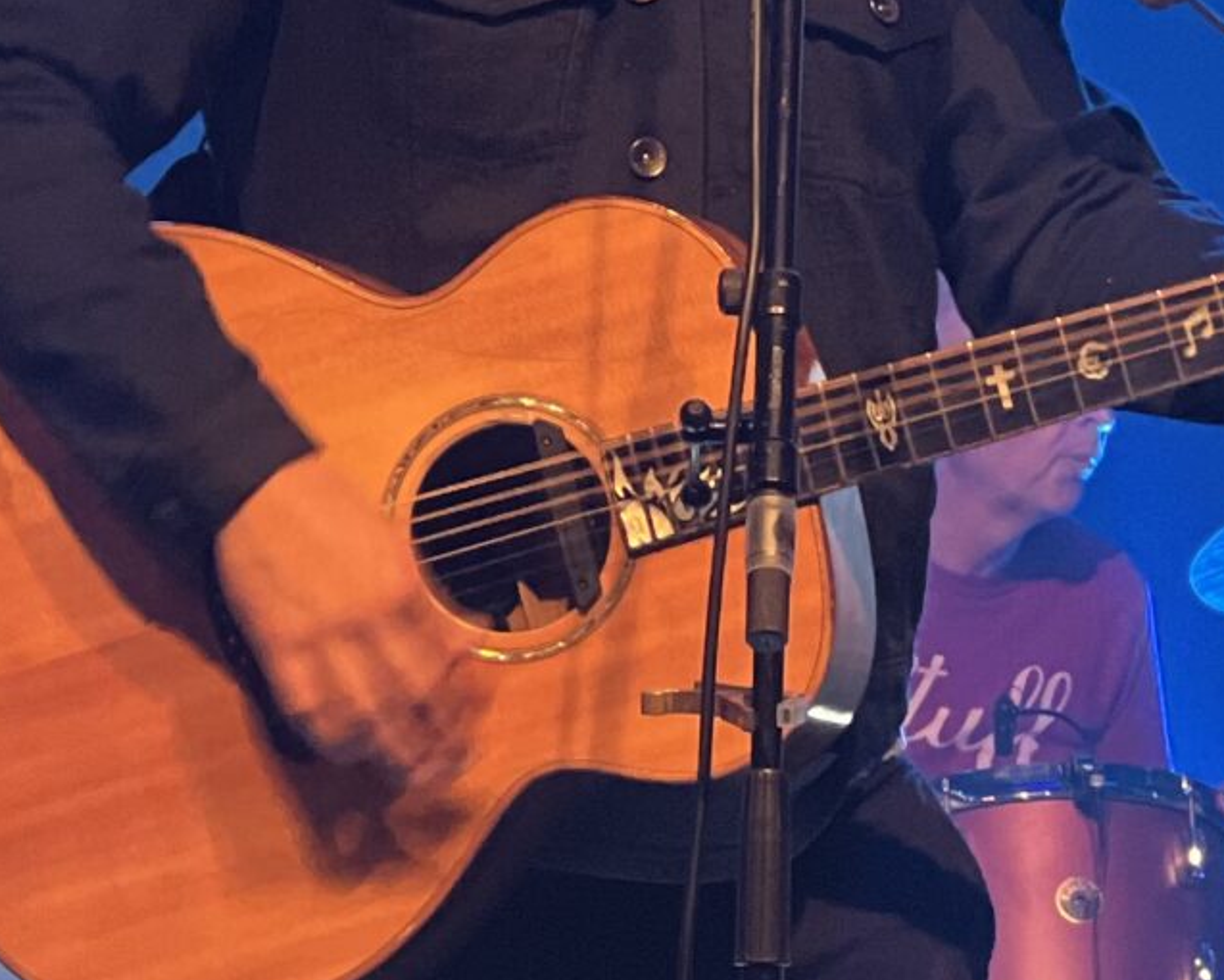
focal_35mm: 302
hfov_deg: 6.4
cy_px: 550
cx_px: 544
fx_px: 10944
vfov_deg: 5.1
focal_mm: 9
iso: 200
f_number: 2.8
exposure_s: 1/40
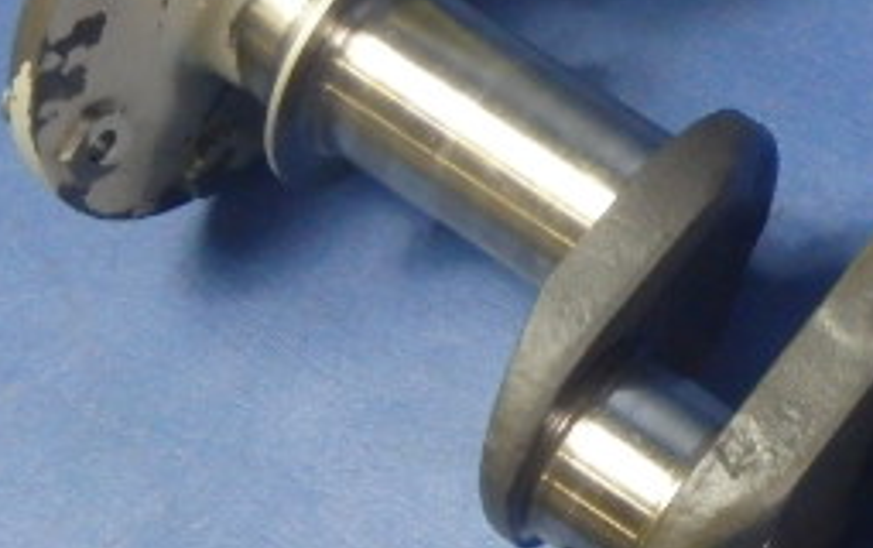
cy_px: 466
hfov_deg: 19.6
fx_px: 2406
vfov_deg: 12.9
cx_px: 976
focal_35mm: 101
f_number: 4.6
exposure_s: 1/40
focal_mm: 6.8
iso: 1250
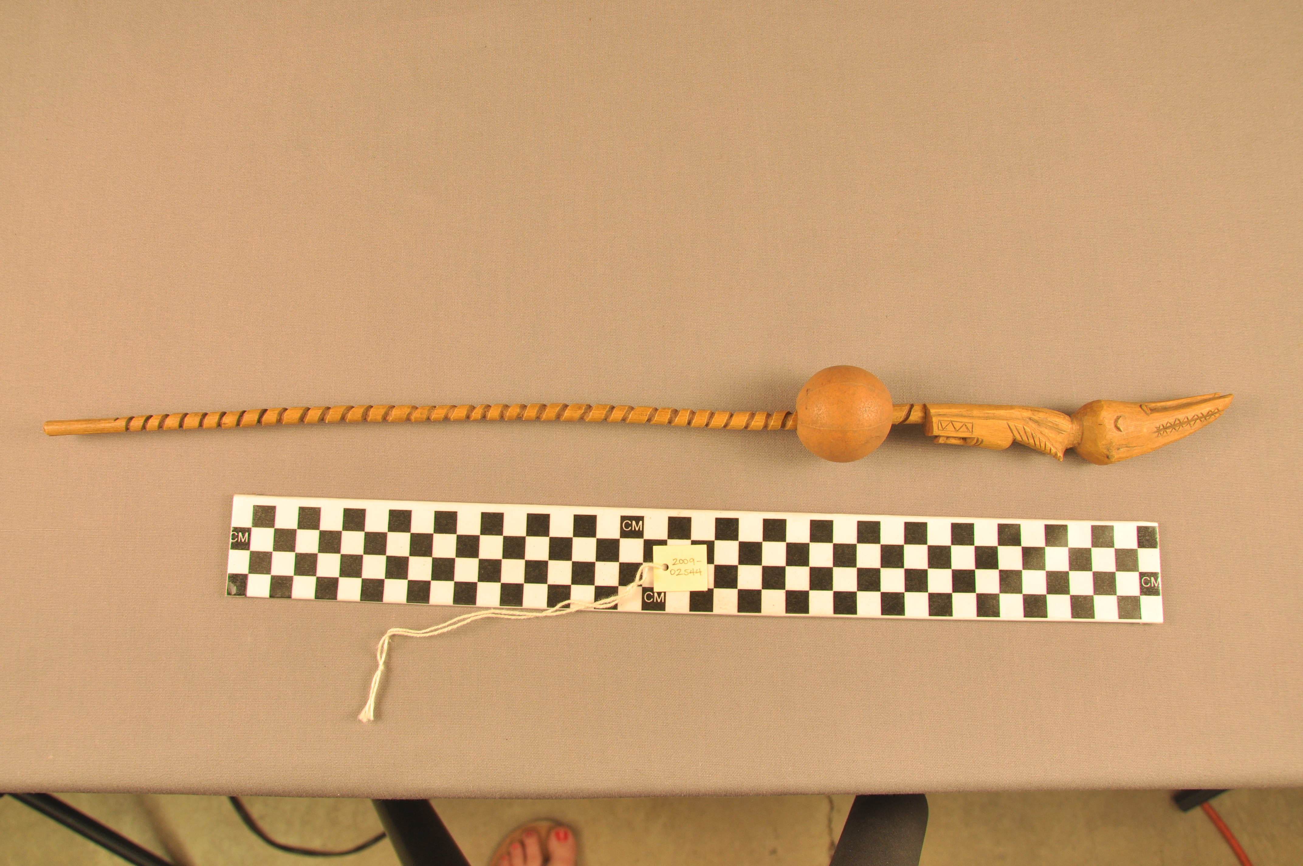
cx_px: 652
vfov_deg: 41.6
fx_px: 1139
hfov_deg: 59.6
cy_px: 433
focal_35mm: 32
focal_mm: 21
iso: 400
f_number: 7.1
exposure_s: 1/40
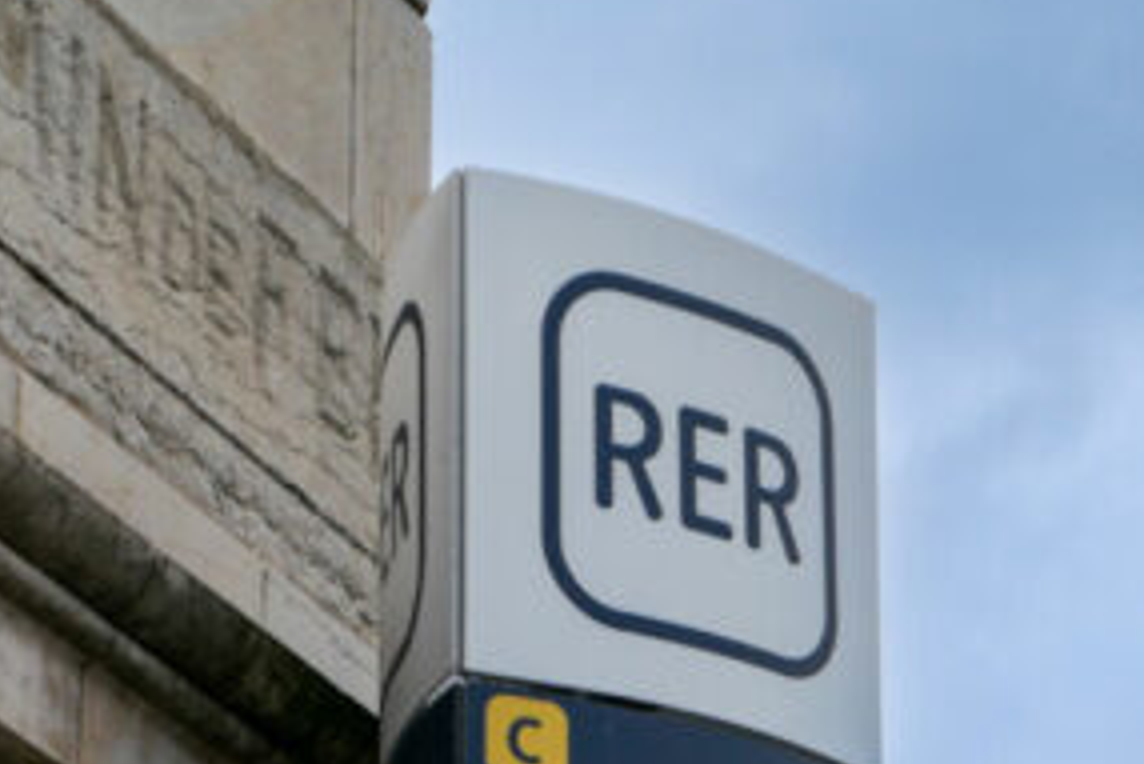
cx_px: 880
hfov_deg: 11.1
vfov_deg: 7.4
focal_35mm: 185
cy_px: 900
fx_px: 5882
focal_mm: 25.1
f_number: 2.8
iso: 160
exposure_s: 1/80
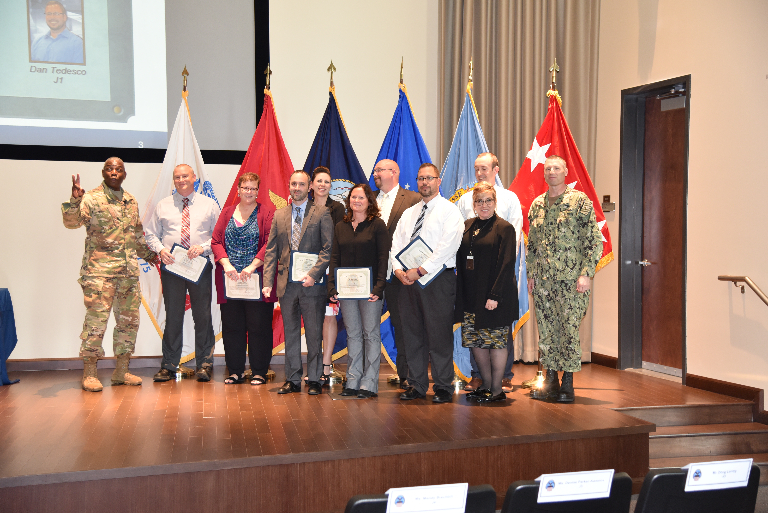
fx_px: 1067
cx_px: 384
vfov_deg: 27.0
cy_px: 256
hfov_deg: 39.6
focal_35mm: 50
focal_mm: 50
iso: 1600
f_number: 4
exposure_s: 1/60
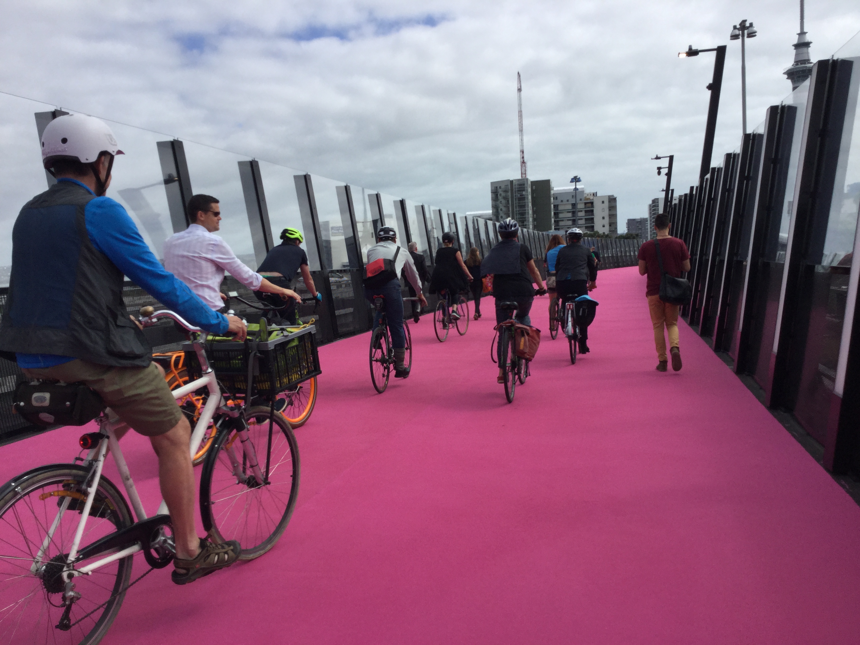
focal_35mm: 31
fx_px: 770
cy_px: 322
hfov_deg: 58.4
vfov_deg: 45.4
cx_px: 430
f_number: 2.4
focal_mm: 3.3
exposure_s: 1/2203
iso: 25
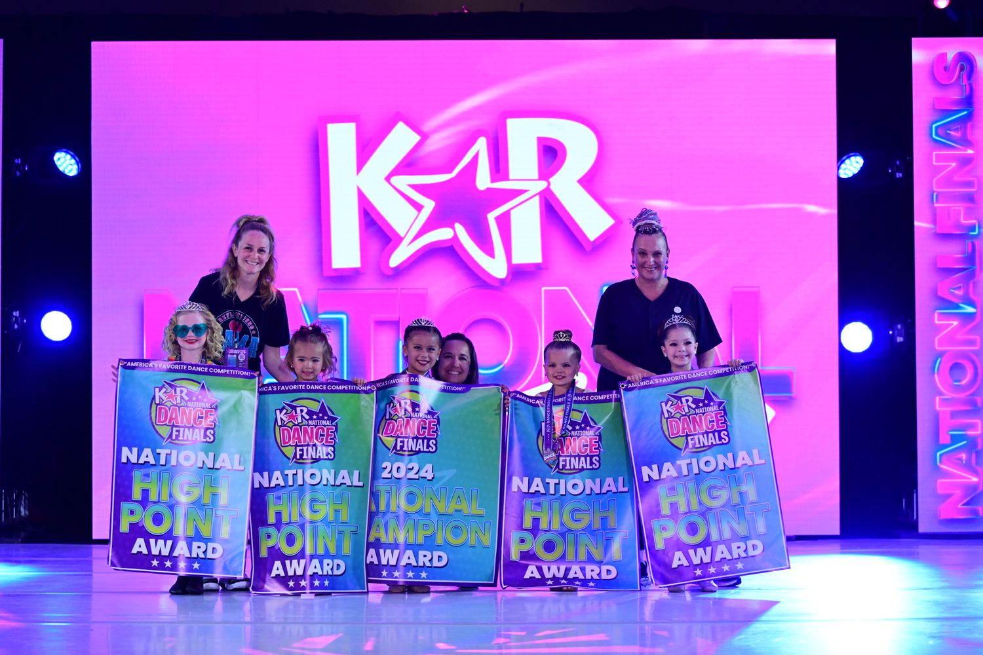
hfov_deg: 19.8
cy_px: 328
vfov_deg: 13.3
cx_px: 492
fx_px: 2812
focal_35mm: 103
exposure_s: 1/500
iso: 4000
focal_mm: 103
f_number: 4
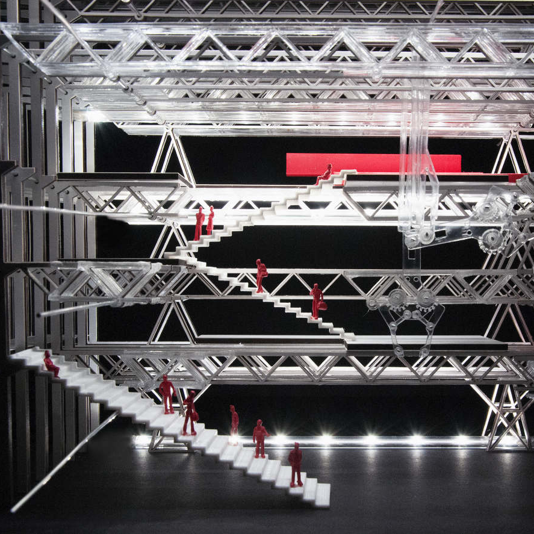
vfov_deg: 34.0
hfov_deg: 33.8
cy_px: 267
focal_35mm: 50
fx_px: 873
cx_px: 338
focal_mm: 26
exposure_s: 1/30
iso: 2000
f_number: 13
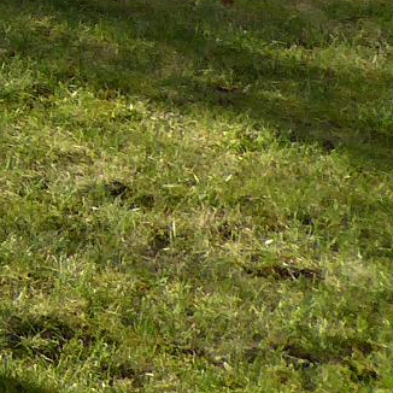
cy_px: -608
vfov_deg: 9.2
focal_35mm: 166
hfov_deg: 7.8
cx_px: -1060
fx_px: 2132
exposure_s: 1/400
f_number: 3.3
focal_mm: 4.3
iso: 100
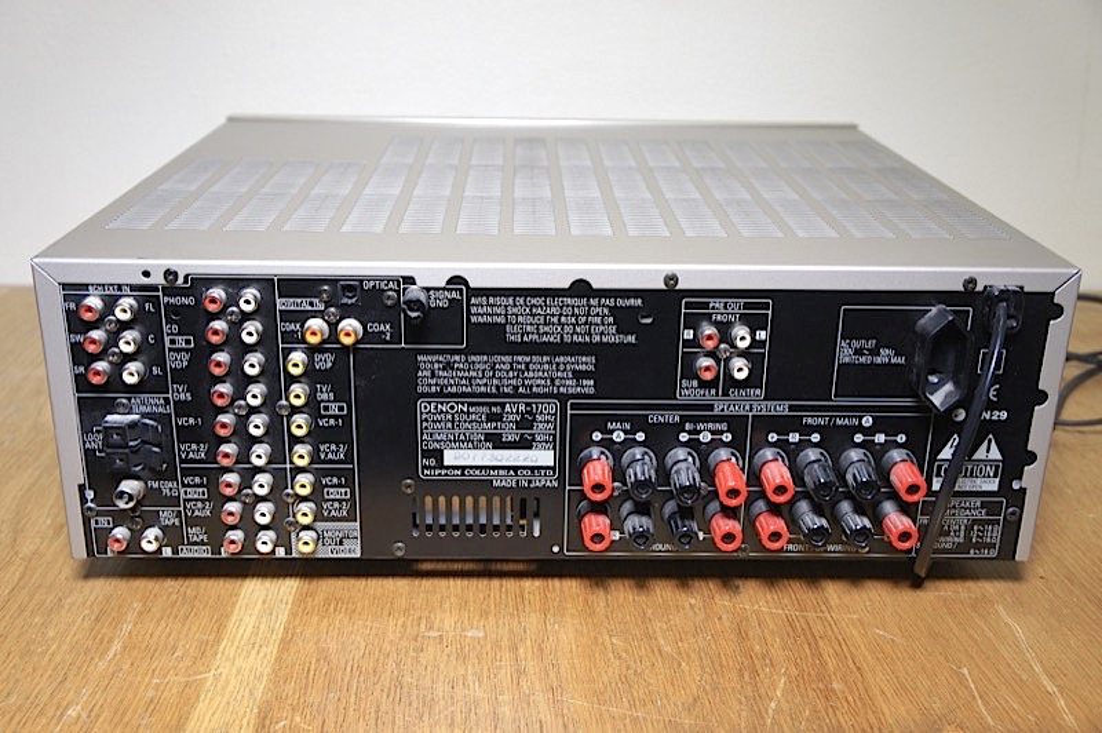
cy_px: 366
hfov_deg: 51.3
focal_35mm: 38
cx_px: 551
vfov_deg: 35.4
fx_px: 1147
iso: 200
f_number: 5
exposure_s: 1/60
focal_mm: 25
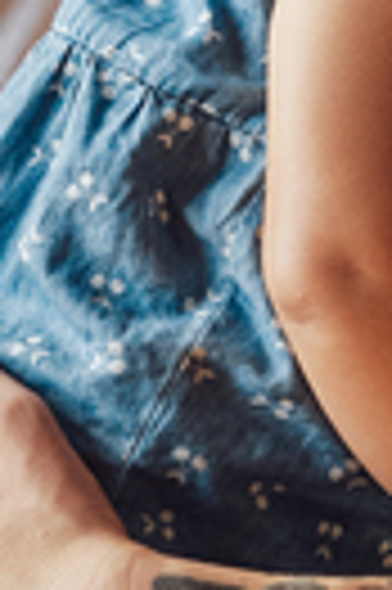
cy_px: 79
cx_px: 180
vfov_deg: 7.6
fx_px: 4421
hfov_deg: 5.1
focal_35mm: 270
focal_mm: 40
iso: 400
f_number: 4
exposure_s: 1/320
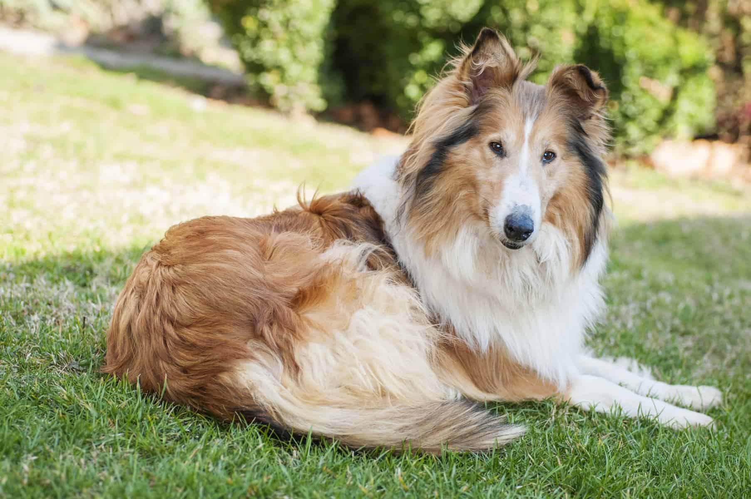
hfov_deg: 19.5
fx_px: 2188
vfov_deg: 13.0
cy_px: 250
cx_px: 376
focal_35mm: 105
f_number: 2.8
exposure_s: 1/640
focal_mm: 70
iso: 200
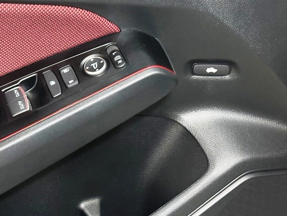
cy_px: 57
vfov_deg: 18.3
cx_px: 59
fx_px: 664
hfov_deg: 24.0
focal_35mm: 80
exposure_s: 1/30
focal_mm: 6.86
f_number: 1.78
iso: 640
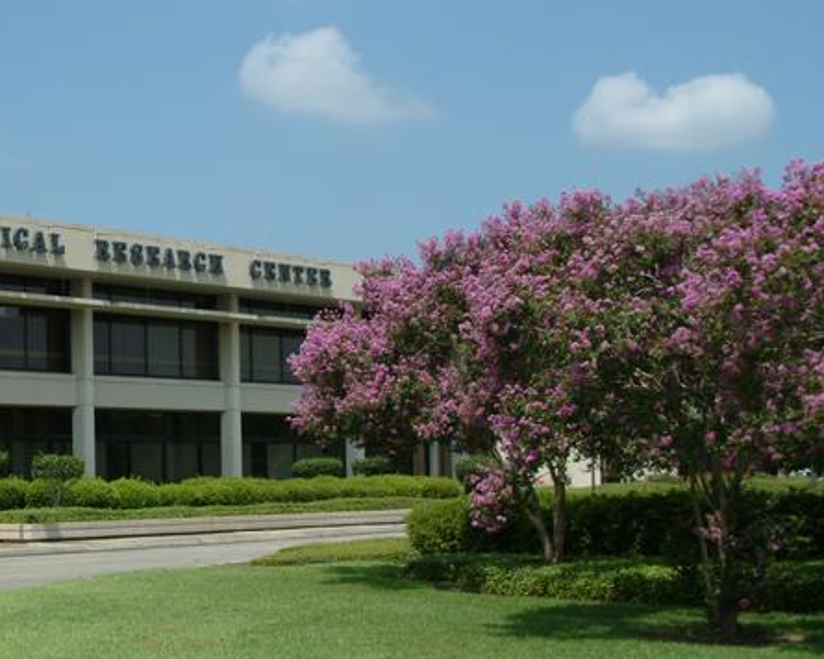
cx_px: 185
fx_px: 1731
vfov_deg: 21.5
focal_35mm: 71
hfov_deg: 26.4
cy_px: 391
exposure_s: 1/250
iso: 100
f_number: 8
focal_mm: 32
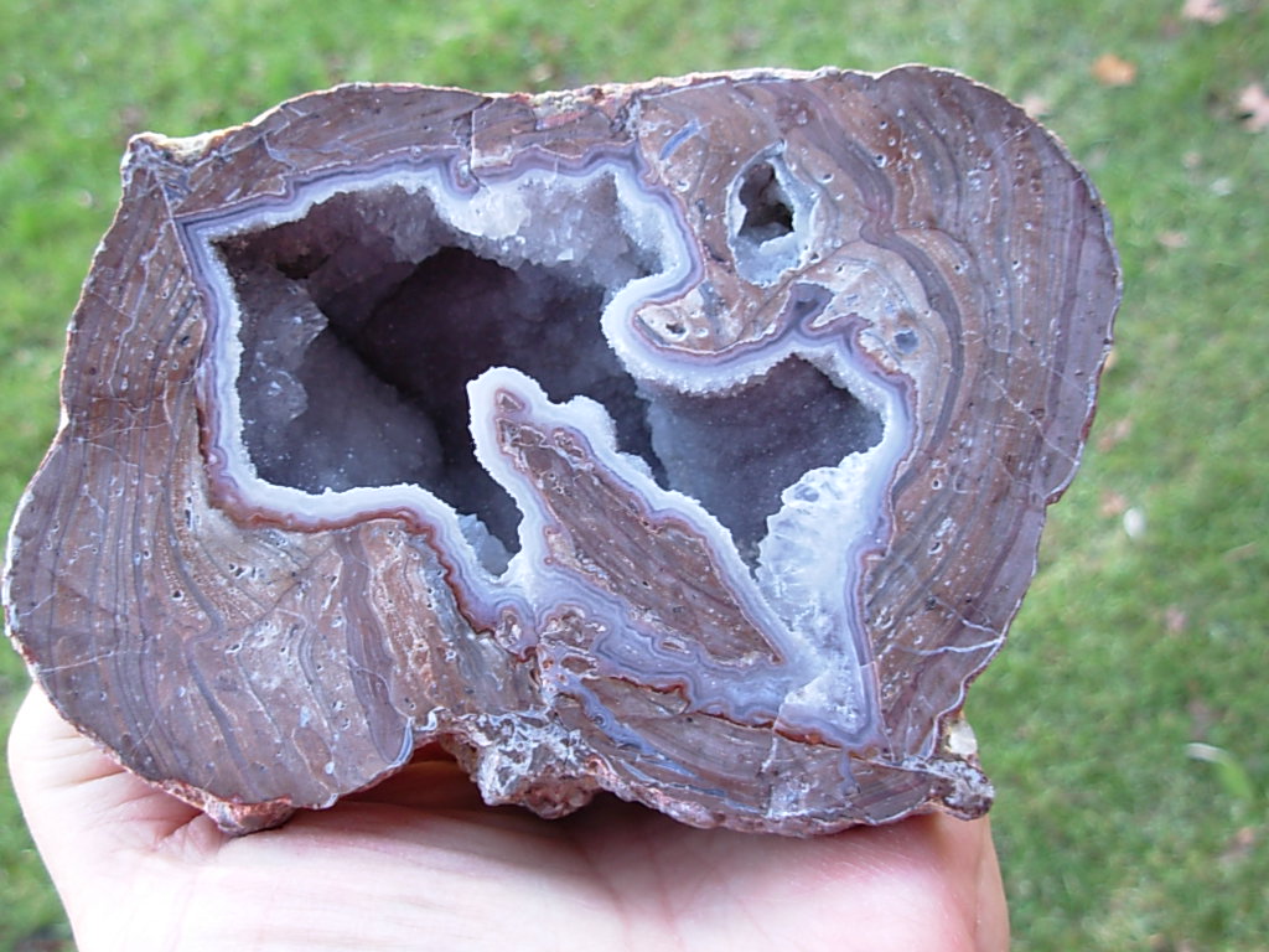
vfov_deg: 37.7
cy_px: 476
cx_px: 634
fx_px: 1393
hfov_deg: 49.0
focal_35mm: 38
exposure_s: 1/19.6
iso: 50
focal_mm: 6.3
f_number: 2.9
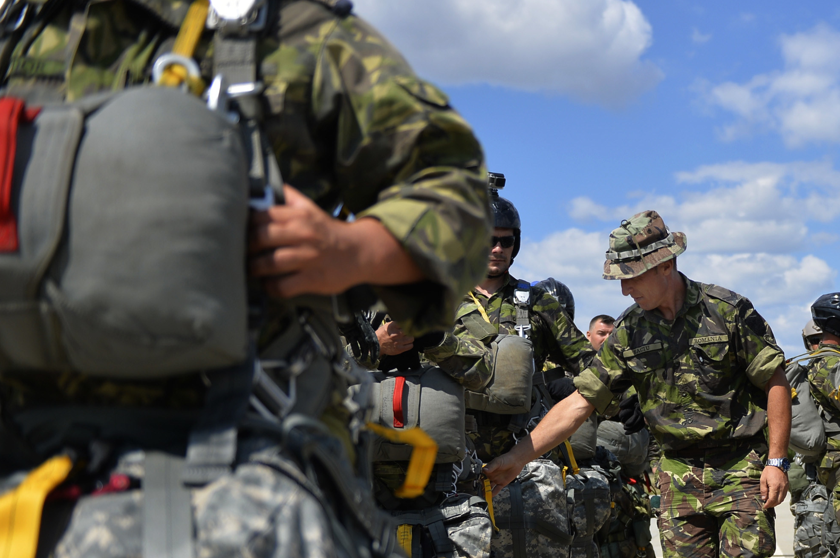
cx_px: 782
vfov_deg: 22.2
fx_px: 1399
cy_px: 461
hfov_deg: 31.6
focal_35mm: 60
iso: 100
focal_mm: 32
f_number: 2.8
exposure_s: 1/3200
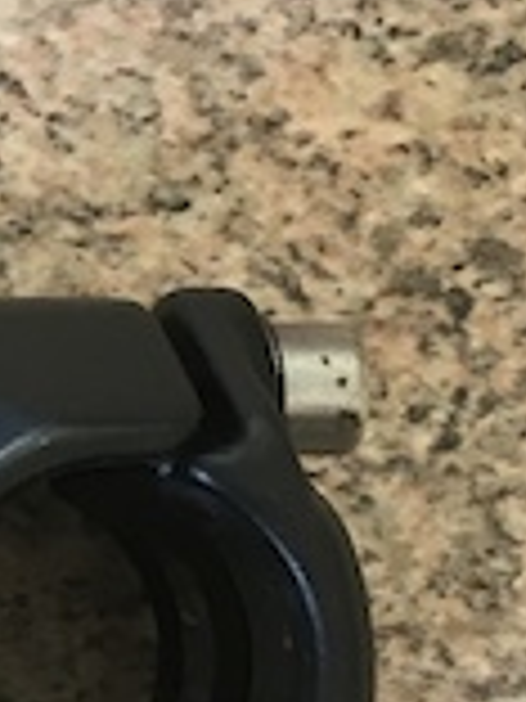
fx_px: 3019
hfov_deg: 9.0
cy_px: 306
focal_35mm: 149
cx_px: -742
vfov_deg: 13.2
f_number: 2.2
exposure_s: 1/33
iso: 64
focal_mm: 4.15
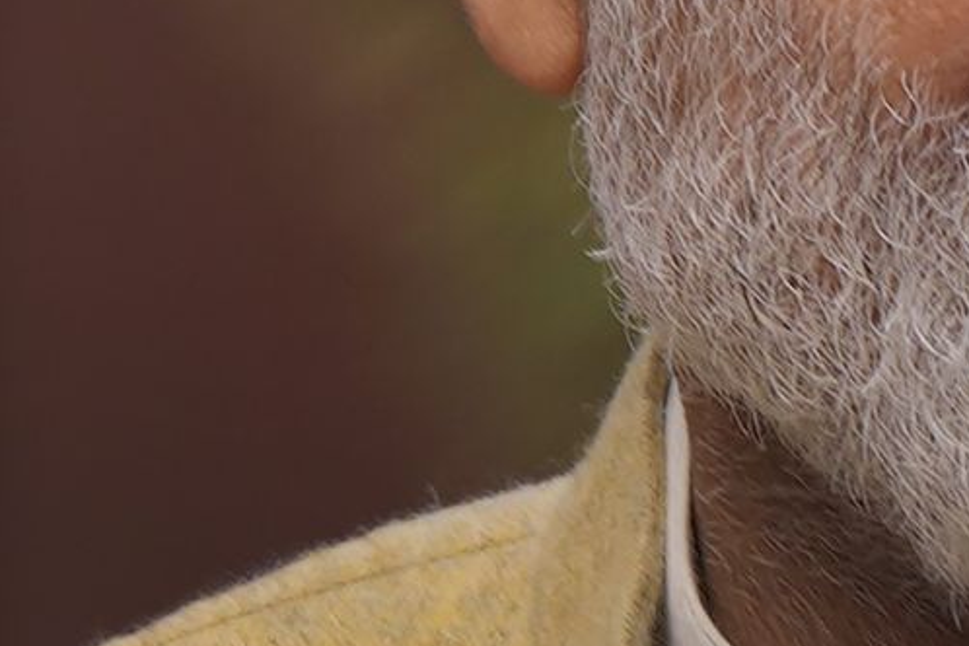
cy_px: -138
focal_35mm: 747
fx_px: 20105
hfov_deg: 2.8
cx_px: 1018
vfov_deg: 1.8
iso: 100
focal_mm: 200
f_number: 3.5
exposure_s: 1/400
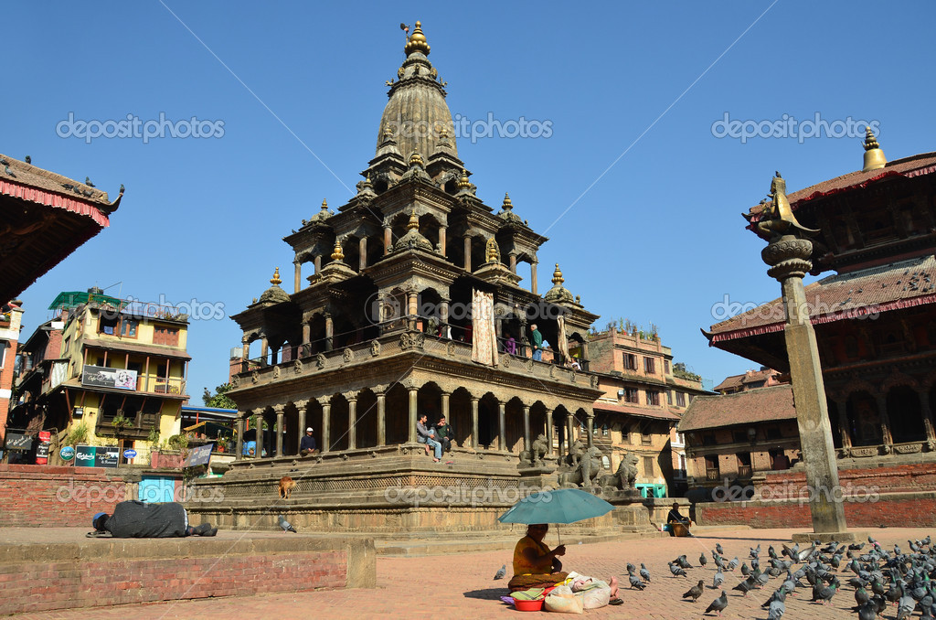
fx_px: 700
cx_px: 468
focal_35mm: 27
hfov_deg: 67.5
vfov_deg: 47.7
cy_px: 310
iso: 125
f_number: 8
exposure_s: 1/250
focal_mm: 18
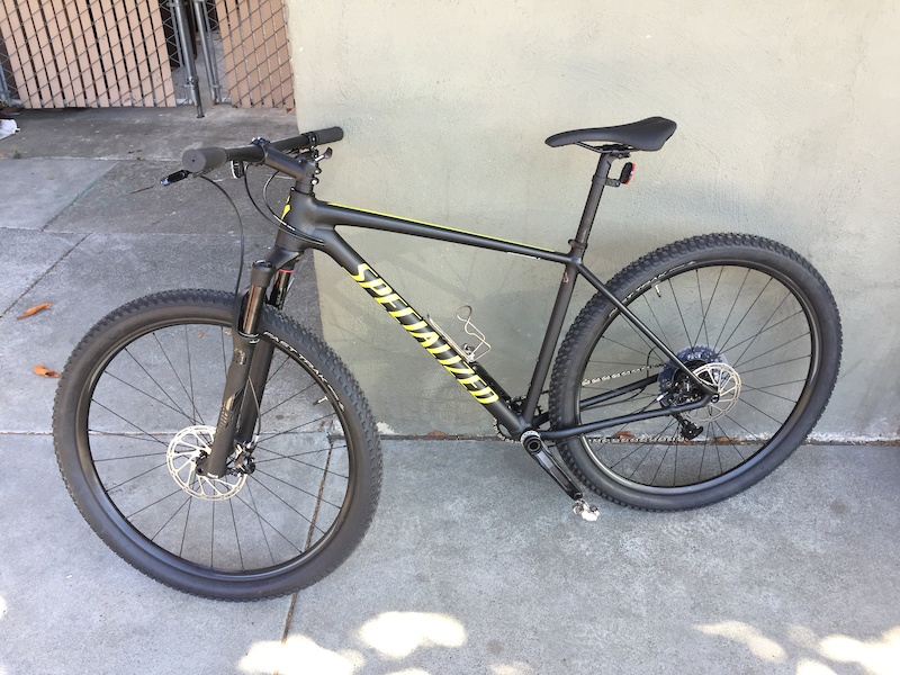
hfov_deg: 61.7
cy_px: 338
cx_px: 450
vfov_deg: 48.2
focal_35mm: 29
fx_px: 754
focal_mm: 4.15
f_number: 2.2
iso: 50
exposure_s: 1/120
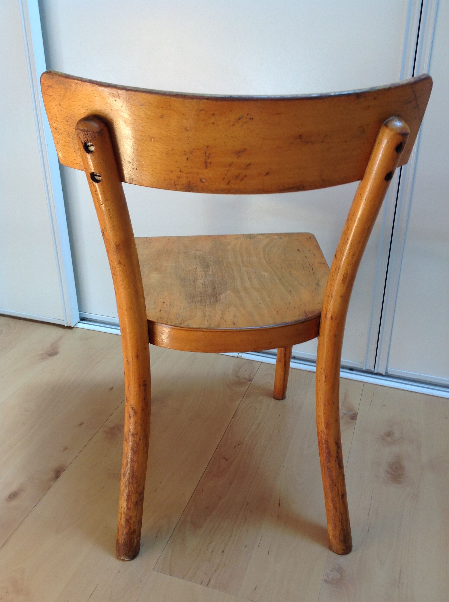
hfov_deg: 40.6
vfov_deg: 52.7
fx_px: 607
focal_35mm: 35
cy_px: 301
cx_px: 224
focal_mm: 4.28
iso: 50
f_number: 2.4
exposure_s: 1/60
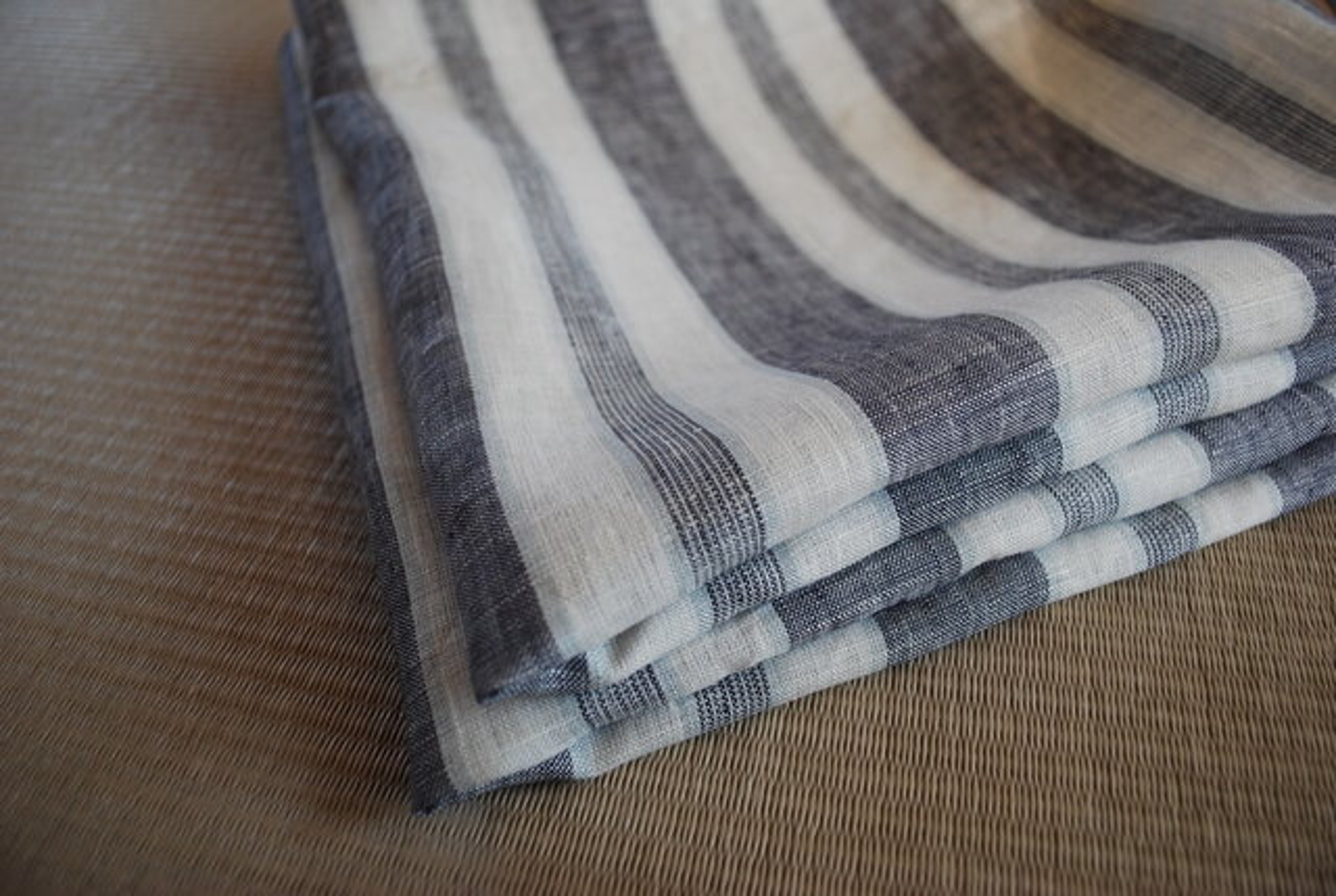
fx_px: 1004
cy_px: 448
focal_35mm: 27
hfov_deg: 67.3
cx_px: 668
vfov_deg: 48.1
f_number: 3.5
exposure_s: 1/50
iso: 200
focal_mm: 18
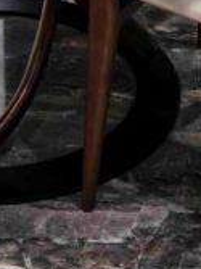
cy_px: -382
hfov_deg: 12.4
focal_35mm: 118
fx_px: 915
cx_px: 5
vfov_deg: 12.8
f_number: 8
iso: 100
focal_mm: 20
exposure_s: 1.3
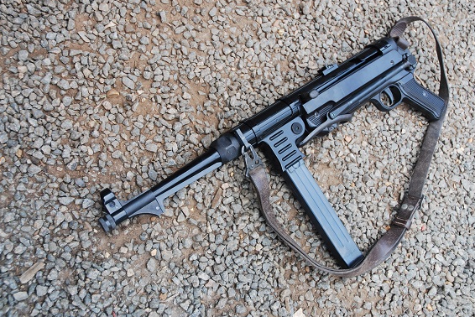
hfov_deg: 54.4
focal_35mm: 35
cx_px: 232
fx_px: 462
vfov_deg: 37.9
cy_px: 157
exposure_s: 1/125
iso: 200
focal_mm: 22
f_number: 5.6
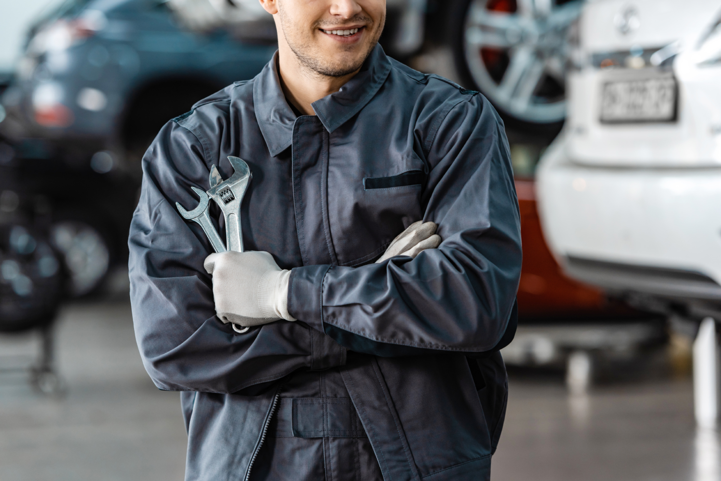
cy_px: 240
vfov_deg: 10.6
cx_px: 360
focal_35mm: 130
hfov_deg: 15.8
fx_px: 2604
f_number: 3.5
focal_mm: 130
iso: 320
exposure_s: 1/200
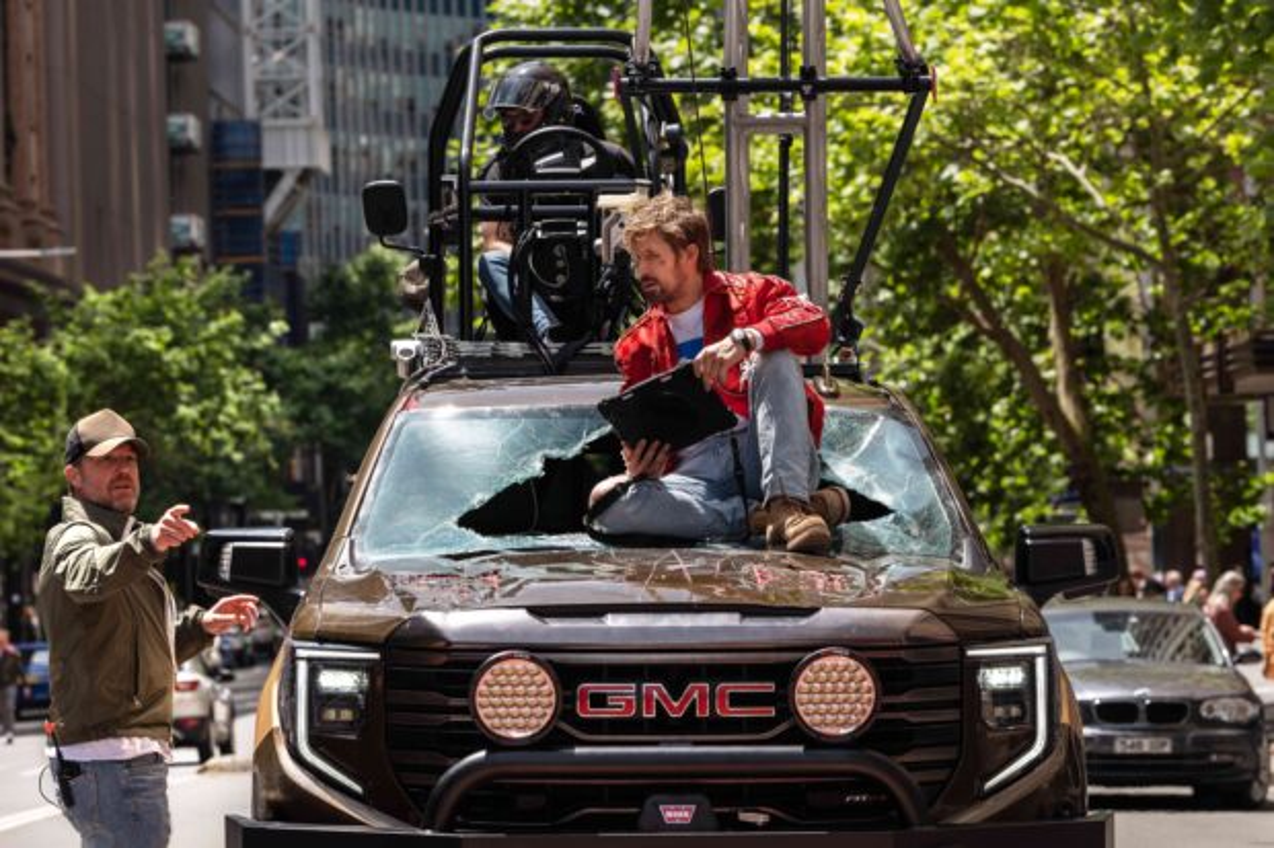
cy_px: 424
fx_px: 3715
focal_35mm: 105
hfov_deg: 19.5
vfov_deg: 13.0
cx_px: 637
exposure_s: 1/200
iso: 50
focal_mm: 105
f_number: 4.5
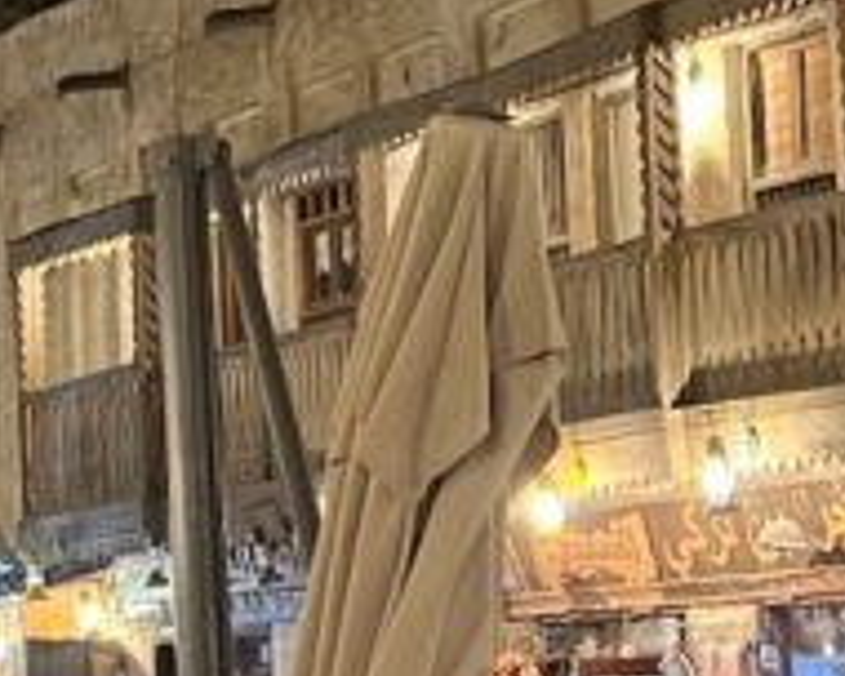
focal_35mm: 137
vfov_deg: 11.3
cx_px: -44
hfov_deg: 13.8
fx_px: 3426
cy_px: 200
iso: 500
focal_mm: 5.7
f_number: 1.5
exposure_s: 1/33
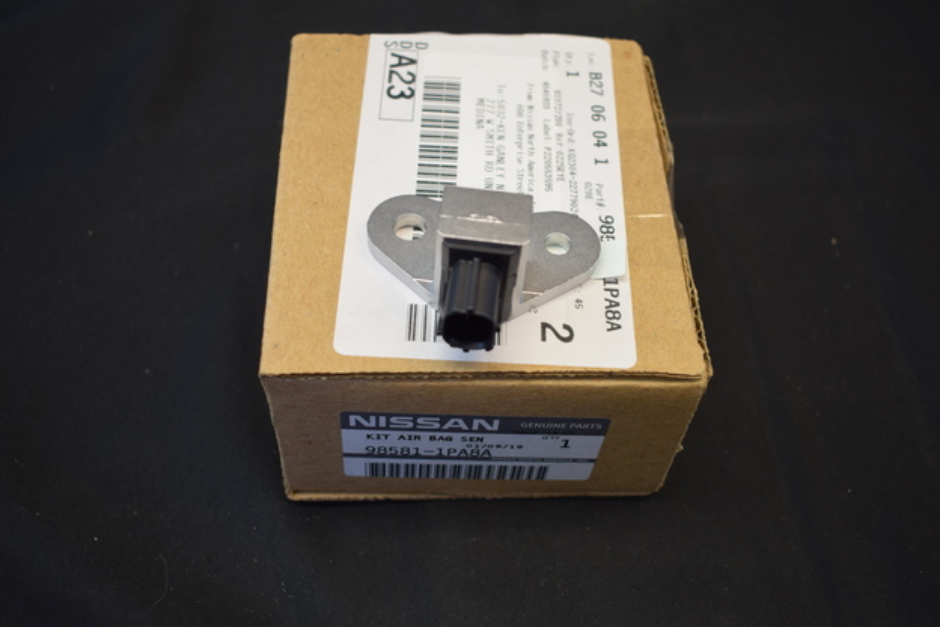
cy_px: 307
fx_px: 1044
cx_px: 465
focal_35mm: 40
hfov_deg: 48.5
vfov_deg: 33.4
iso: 400
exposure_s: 1/80
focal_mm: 26
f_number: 4.2
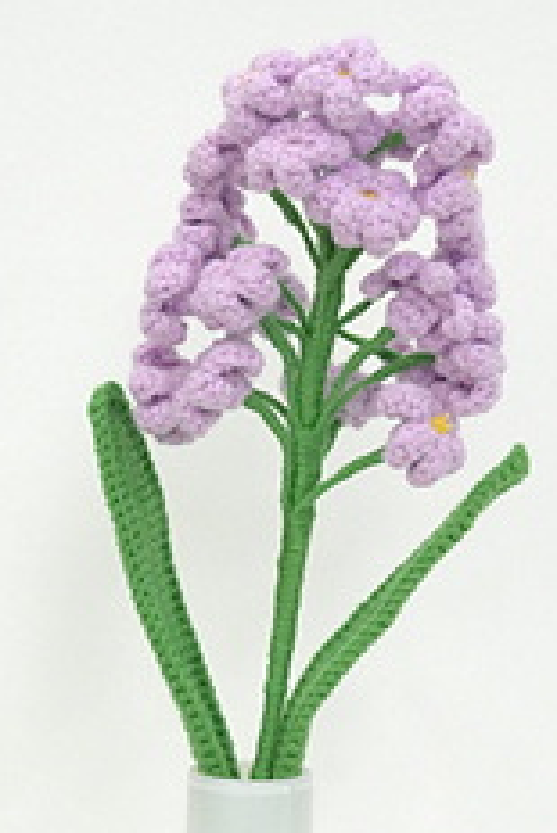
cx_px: 275
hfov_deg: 9.8
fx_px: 3244
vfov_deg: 14.6
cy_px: 506
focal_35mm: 140
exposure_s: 1/320
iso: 4000
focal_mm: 65
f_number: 5.6
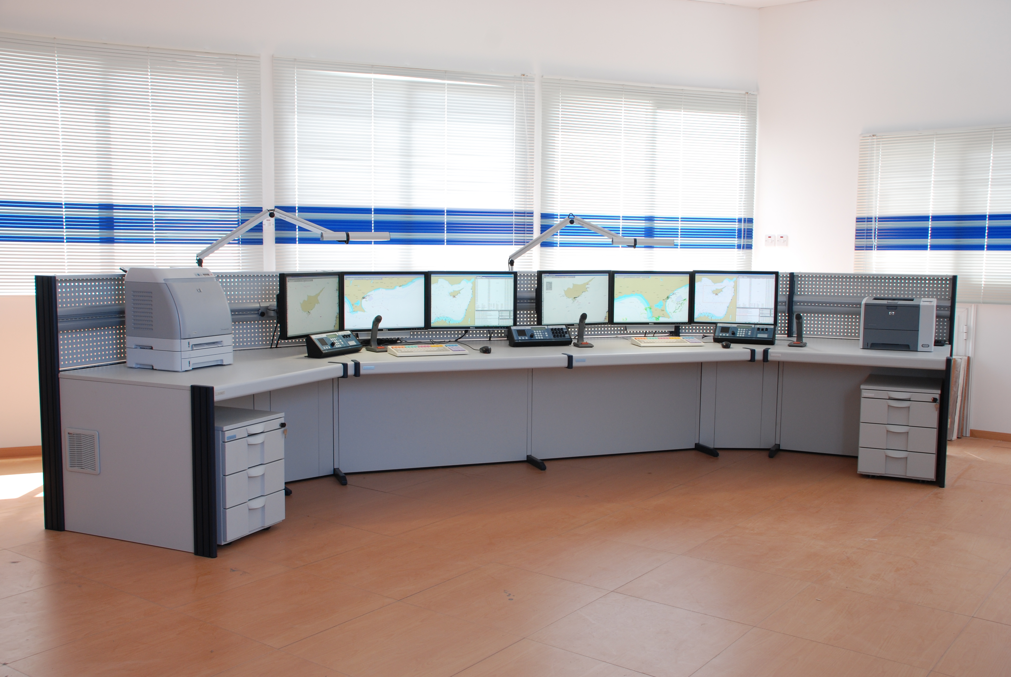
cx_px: 506
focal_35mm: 36
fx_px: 1012
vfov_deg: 37.0
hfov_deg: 53.1
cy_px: 338
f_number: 8
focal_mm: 24
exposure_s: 1/15
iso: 200
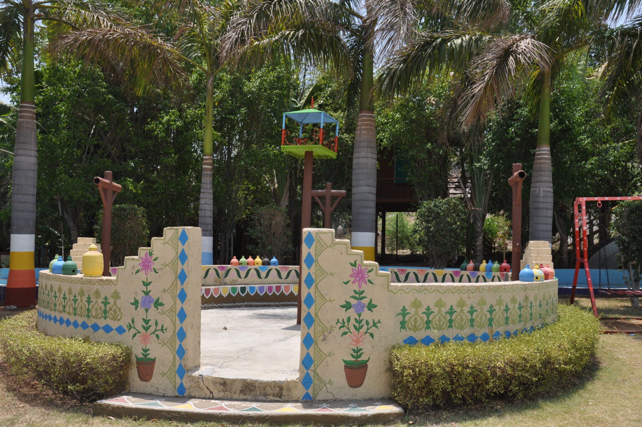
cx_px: 321
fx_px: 561
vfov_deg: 41.6
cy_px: 214
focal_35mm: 32
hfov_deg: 59.6
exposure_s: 1/350
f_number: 9.5
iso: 200
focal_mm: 21
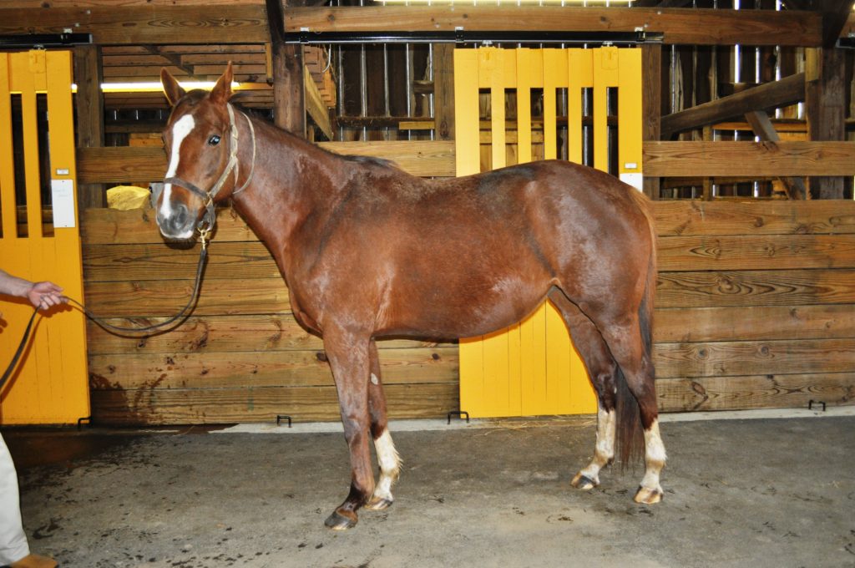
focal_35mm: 33
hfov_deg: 57.3
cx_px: 428
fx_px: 783
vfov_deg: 39.9
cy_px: 284
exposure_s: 1/60
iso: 800
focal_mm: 22
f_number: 3.8
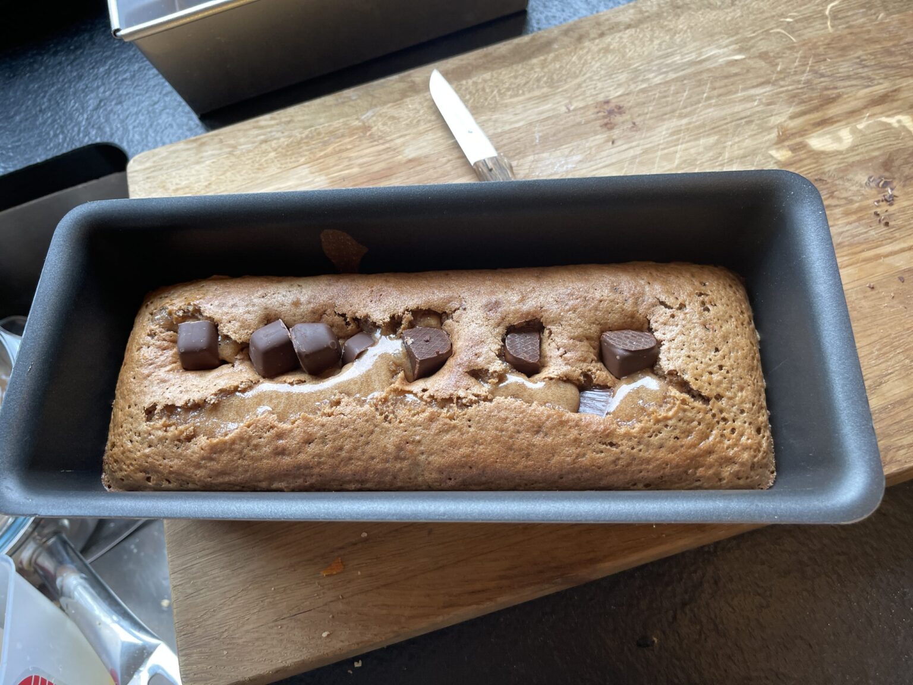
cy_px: 342
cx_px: 456
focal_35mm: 25
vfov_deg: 54.9
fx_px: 659
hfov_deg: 69.4
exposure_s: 1/121
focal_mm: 5.1
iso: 125
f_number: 1.6
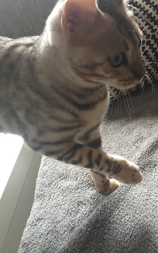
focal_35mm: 42
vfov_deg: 47.2
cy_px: 124
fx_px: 290
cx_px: 156
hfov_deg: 28.7
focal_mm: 4.15
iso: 80
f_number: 2.2
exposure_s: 1/33
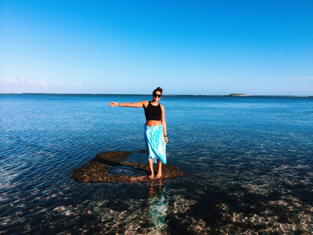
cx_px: 156
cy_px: 118
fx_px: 271
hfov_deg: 60.0
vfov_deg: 46.8
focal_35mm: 30
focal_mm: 4.12
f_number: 2.2
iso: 32
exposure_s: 1/1953
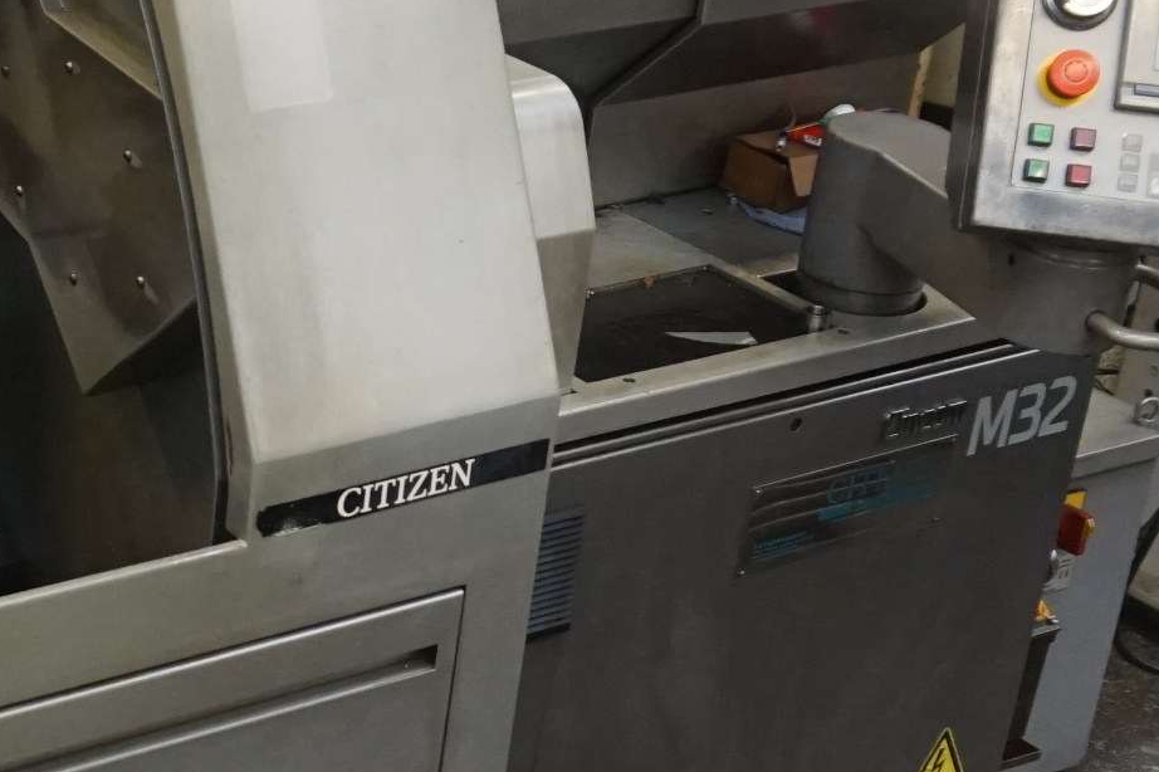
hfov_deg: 22.2
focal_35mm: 85
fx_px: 2735
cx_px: -200
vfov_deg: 16.1
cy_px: 436
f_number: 4
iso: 1000
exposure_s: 1/160
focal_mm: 16
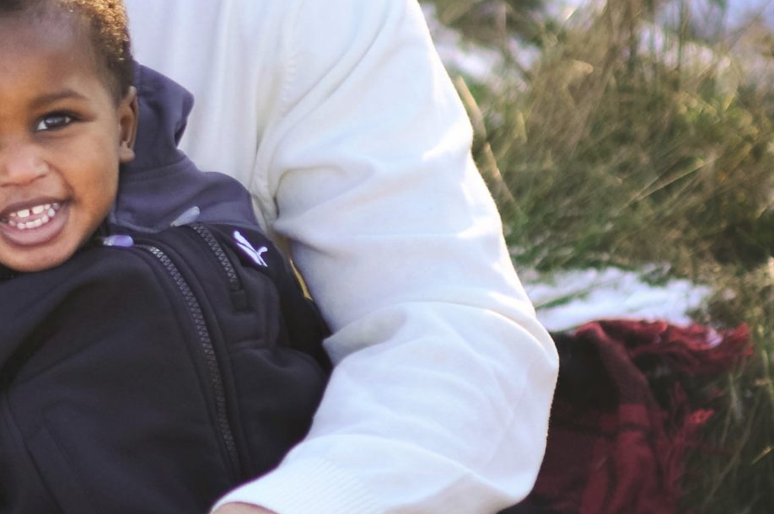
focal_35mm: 146
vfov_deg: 9.3
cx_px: -255
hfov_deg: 13.5
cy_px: 180
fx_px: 3144
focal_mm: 35
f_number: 1.4
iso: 200
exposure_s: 1/2500
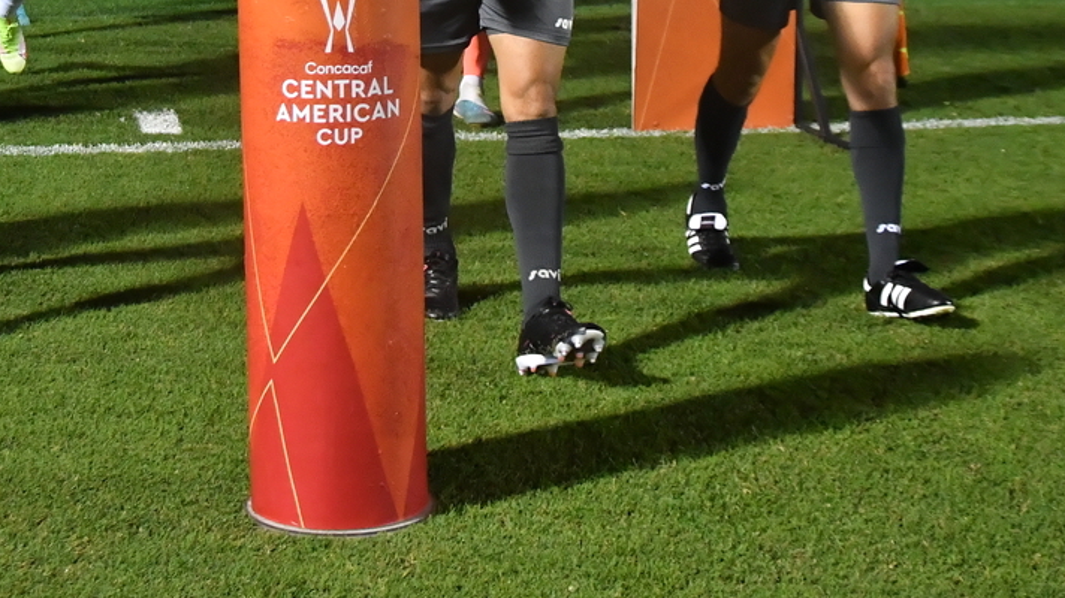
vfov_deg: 12.6
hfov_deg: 22.8
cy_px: -155
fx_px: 2625
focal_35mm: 93
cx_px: 322
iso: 2000
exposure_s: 1/400
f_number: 4
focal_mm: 26
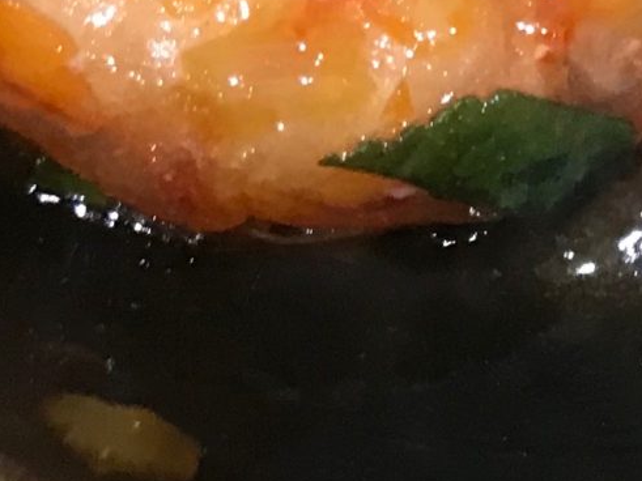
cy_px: -663
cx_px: 1211
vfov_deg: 9.2
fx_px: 2707
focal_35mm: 146
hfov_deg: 12.2
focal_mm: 3.99
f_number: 1.8
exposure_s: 1/17
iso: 40
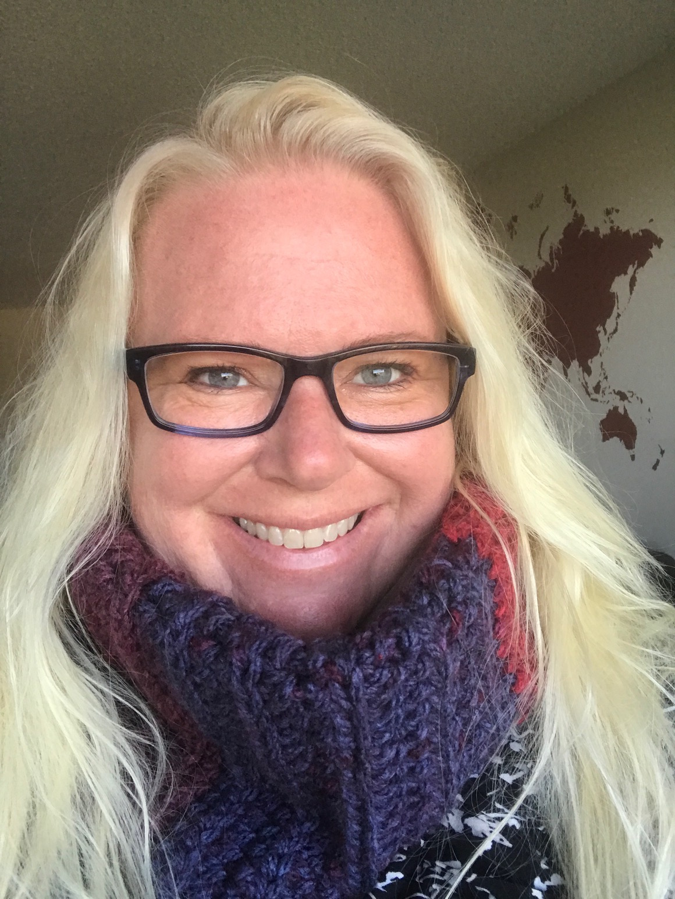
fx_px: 831
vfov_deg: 56.8
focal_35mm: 32
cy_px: 450
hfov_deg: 44.2
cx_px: 338
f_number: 2.2
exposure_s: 1/30
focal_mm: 2.87
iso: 32
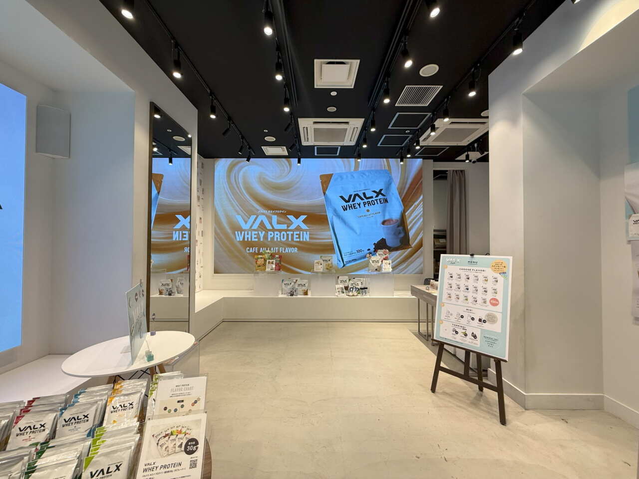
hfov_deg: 102.1
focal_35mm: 14
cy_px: 240
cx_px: 320
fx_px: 258
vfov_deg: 85.7
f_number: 2.2
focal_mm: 2.22
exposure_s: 1/100
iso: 100
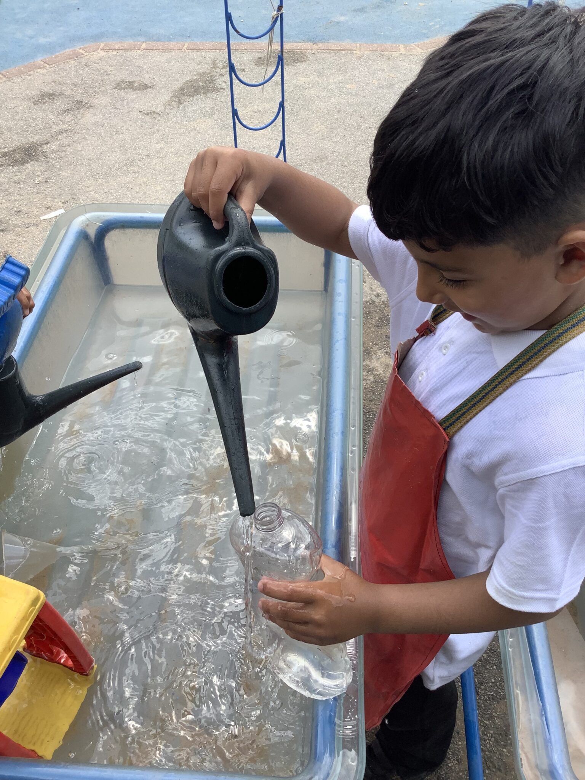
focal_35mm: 31
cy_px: 390
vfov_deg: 58.4
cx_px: 292
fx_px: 699
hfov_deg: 45.4
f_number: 2.4
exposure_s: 1/570
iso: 25
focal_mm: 3.3
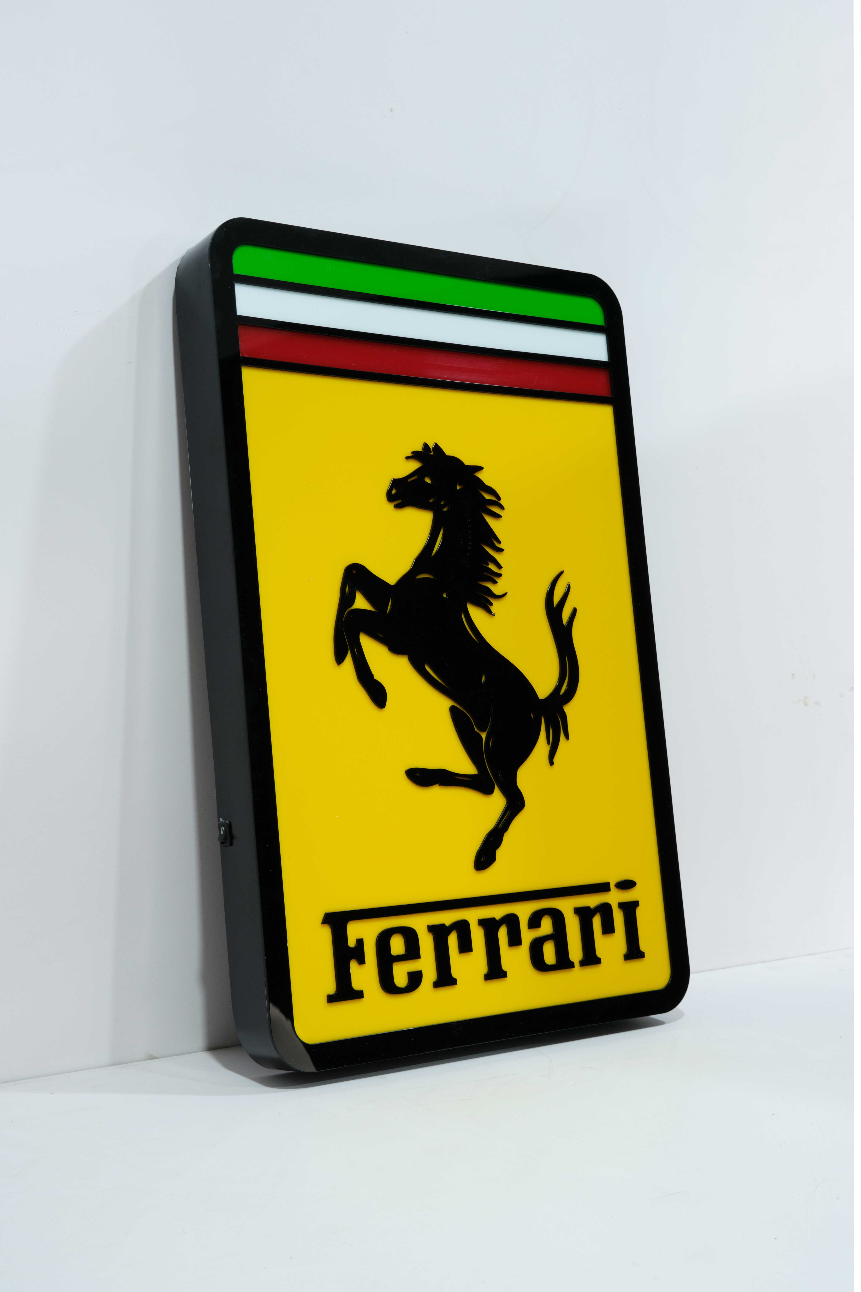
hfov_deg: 30.5
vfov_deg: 44.5
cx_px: 430
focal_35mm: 44
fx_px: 1578
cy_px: 646
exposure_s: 1/1.59
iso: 500
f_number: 8
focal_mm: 29.2
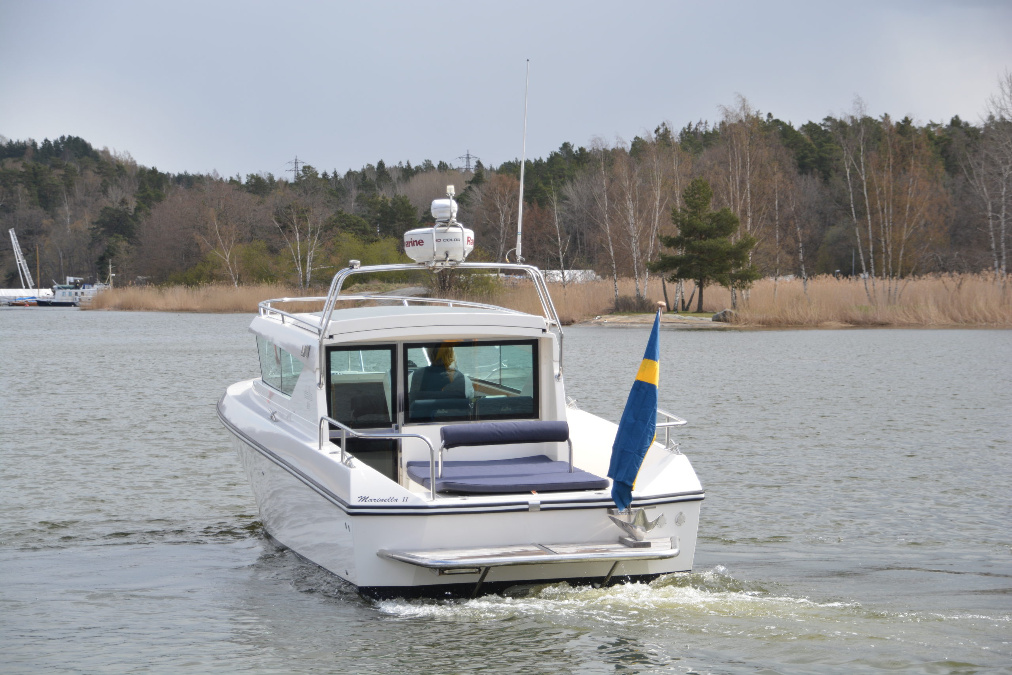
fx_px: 3036
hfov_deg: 18.9
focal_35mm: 108
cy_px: 338
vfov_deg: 12.7
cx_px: 506
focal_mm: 72
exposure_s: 1/500
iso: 200
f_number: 5.6
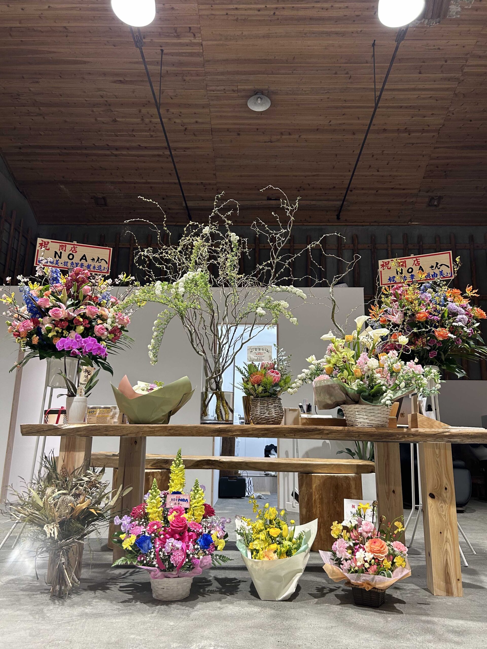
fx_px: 488
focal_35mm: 26
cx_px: 244
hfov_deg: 53.1
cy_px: 324
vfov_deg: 67.3
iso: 100
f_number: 1.5
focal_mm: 5.7
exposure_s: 1/50
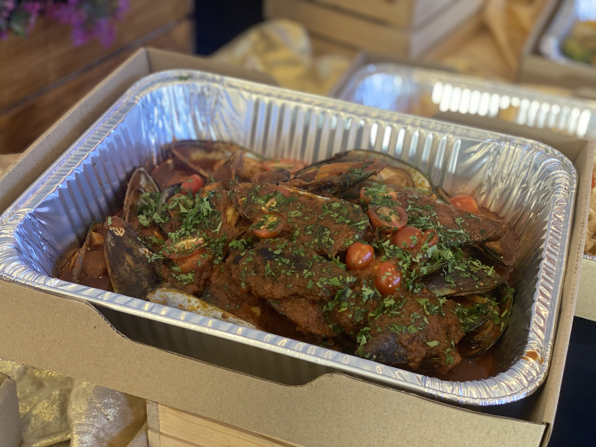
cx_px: 298
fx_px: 895
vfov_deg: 28.0
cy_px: 224
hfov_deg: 36.8
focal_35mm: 52
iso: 200
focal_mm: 6
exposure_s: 1/40
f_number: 2
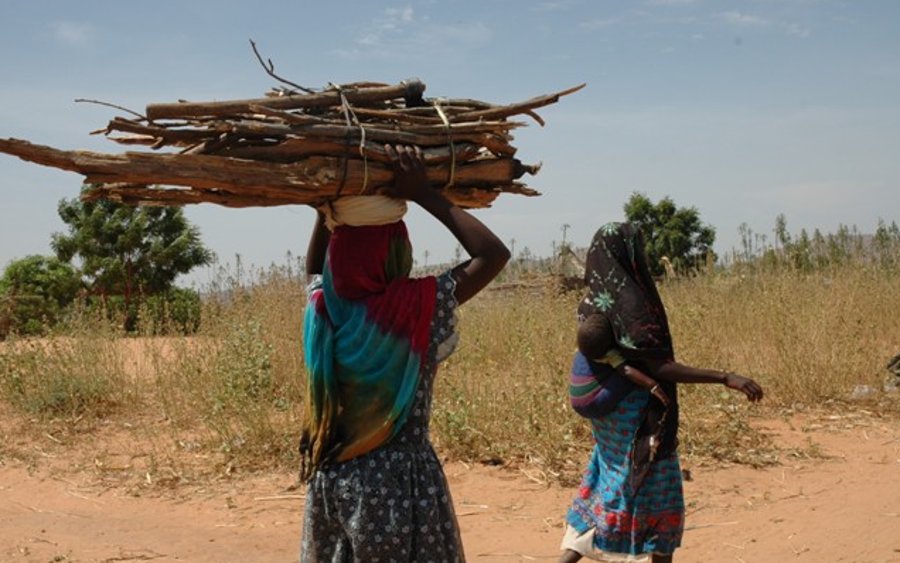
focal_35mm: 42
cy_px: 286
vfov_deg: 30.9
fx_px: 1019
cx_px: 450
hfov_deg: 47.7
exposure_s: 1/400
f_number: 10
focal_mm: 27
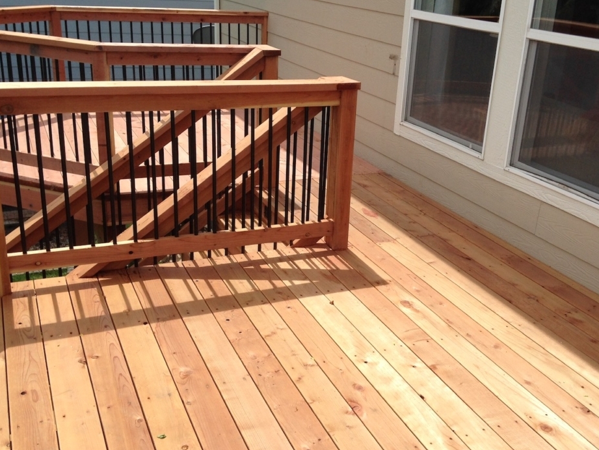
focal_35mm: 43
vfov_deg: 33.6
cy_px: 229
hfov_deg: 43.8
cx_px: 335
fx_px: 744
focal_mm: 4.12
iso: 50
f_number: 2.4
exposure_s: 1/1232
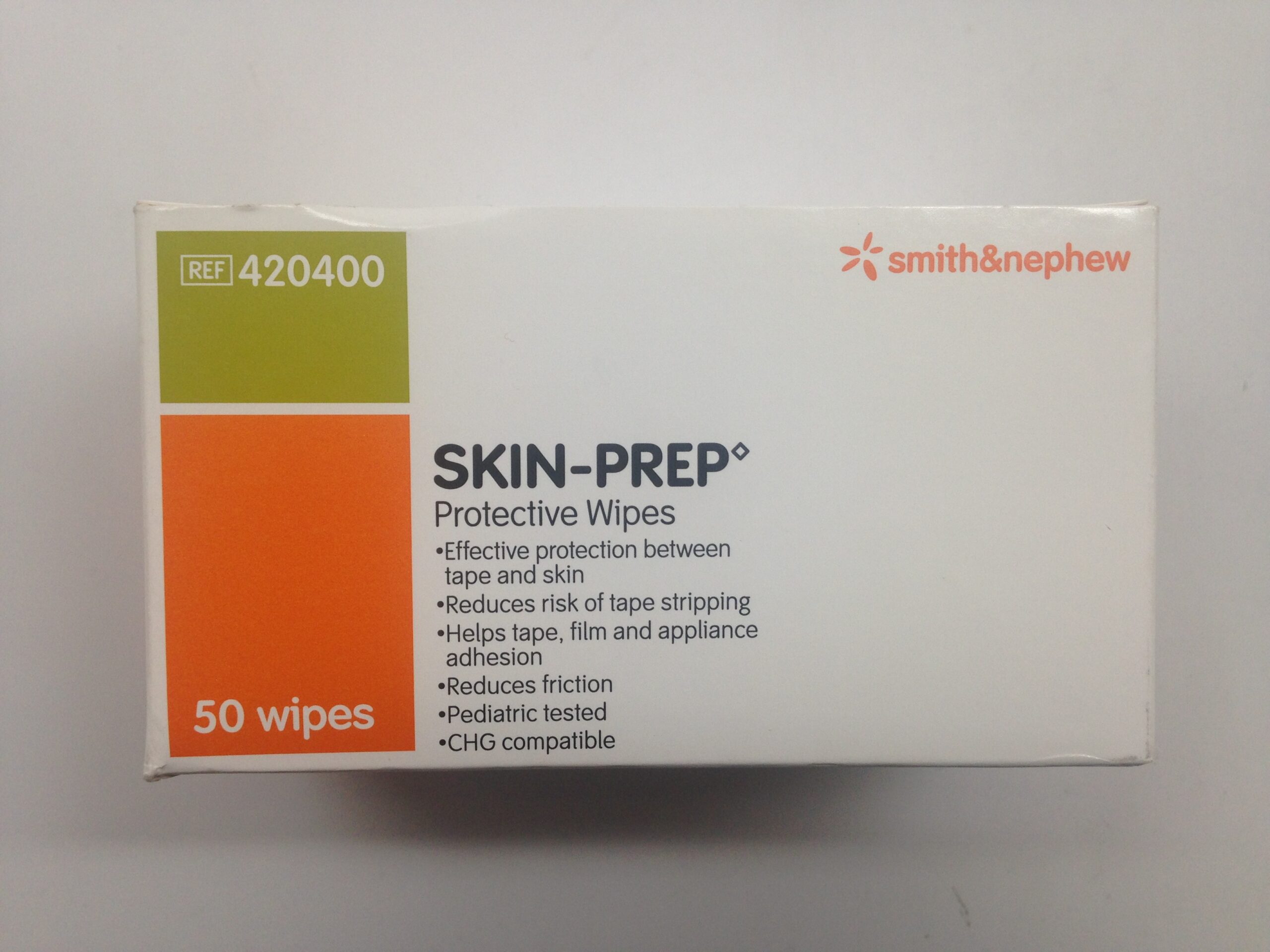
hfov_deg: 55.4
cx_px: 635
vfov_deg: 42.9
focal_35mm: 33
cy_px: 476
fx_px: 1211
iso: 64
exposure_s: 1/60
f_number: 2.4
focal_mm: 4.12
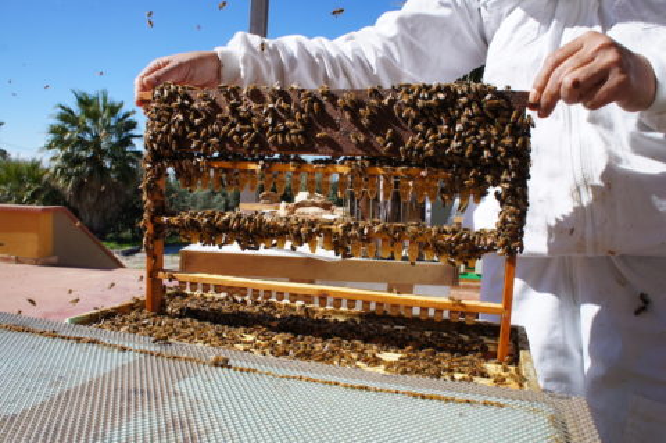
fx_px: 499
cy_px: 222
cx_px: 333
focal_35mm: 27
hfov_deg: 67.4
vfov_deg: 47.8
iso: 200
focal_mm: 18
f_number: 13
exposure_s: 1/250
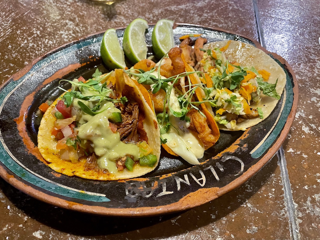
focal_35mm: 26
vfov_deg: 53.1
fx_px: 240
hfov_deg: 67.3
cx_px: 160
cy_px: 120
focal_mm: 4.2
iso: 500
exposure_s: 1/40
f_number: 1.6
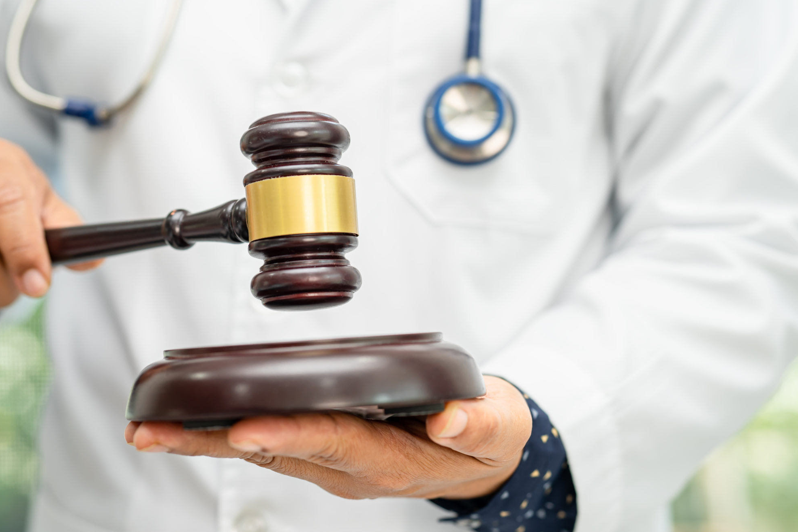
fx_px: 1441
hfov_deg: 31.0
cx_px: 404
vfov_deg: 20.9
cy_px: 274
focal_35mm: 65
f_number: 2.2
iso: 100
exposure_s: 1/60
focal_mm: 50
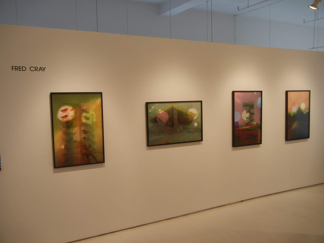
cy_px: 122
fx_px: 281
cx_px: 162
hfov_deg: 60.0
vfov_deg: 46.8
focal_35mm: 30
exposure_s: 1/47.6
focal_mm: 5.4
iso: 160
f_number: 3.5
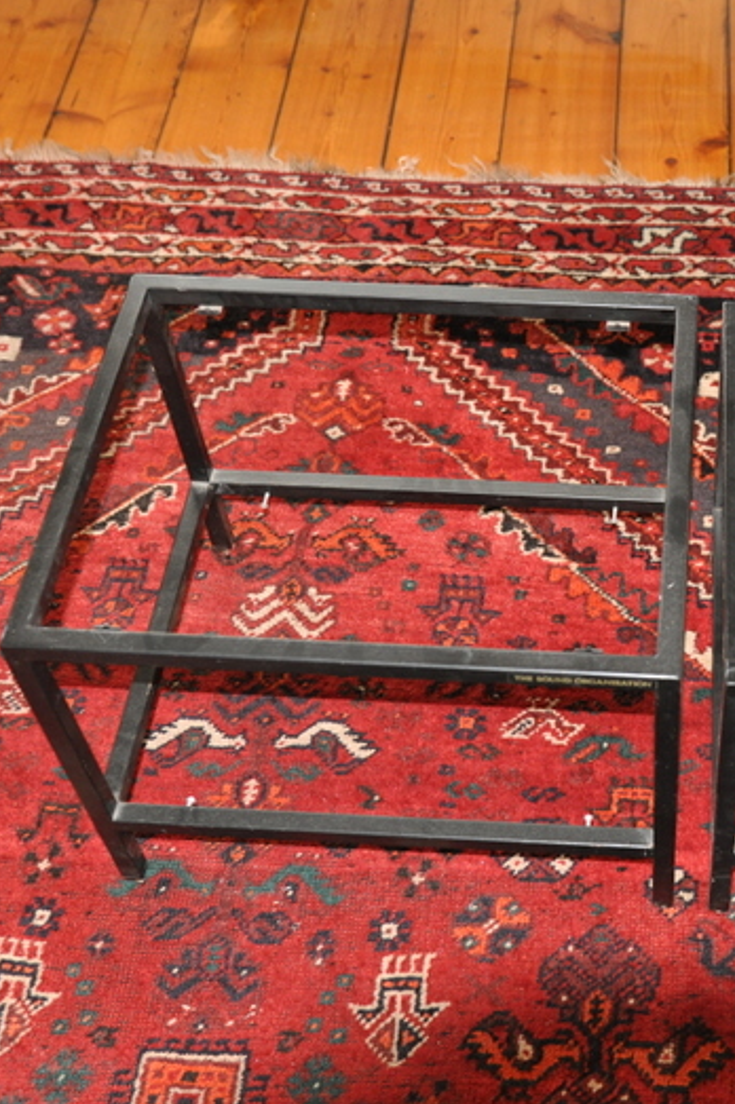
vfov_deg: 37.7
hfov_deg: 24.8
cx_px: 663
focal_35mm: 53
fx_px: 1618
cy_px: 555
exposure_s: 1/60
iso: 800
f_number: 2.8
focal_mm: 23
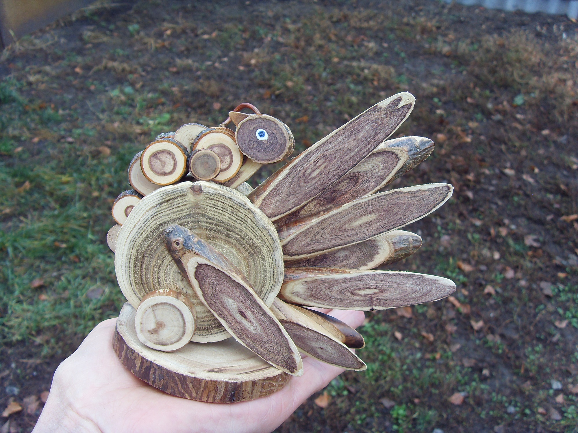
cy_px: 216
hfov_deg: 47.9
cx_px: 289
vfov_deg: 36.8
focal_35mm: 39
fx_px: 651
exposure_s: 1/60
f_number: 3.5
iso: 100
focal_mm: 6.6
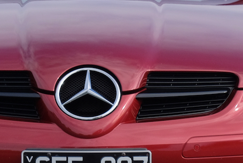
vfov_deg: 6.8
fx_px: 1364
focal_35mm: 202
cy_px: 61
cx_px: 104
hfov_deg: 10.2
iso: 500
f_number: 8
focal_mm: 30.9
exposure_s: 1/480
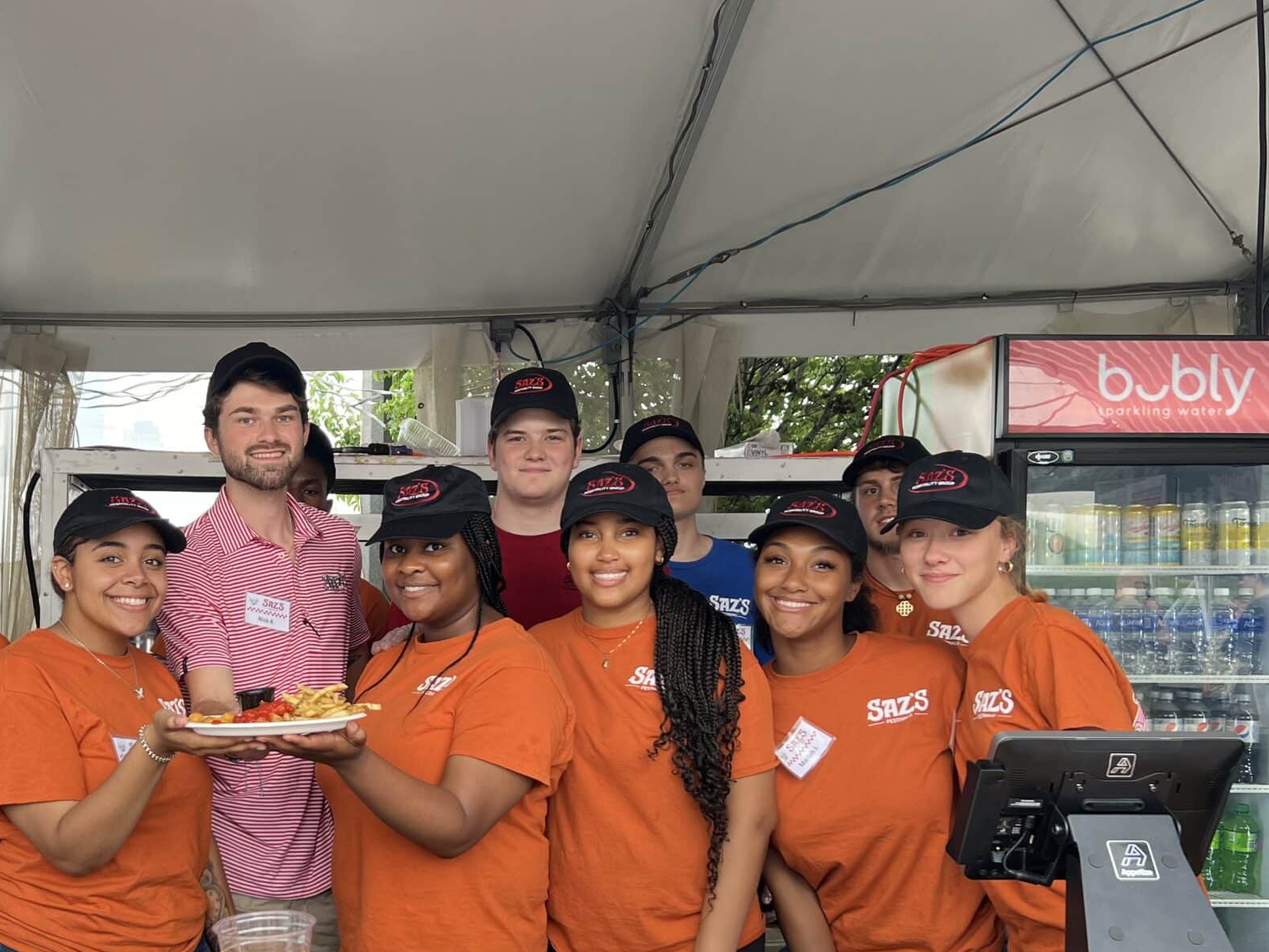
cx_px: 341
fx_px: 1540
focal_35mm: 42
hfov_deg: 43.6
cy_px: 639
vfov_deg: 34.0
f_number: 1.5
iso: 80
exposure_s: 1/121
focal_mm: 5.7
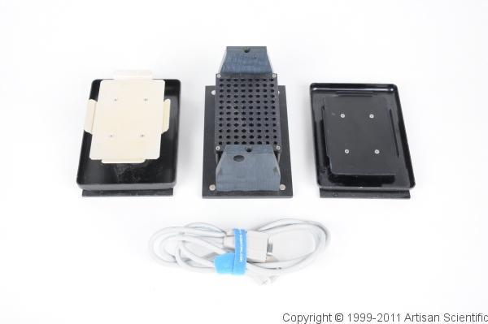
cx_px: 244
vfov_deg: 29.8
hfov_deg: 43.6
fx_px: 609
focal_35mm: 45
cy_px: 162
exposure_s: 1/200
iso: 200
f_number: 7.1
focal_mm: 30
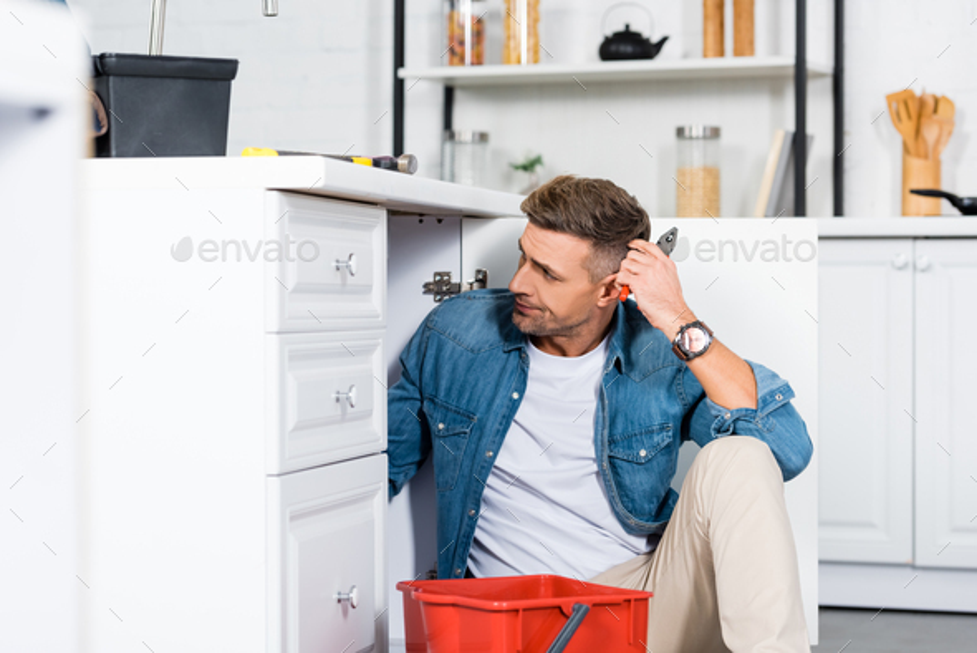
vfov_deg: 13.4
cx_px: 488
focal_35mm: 102
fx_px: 2769
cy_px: 326
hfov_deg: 20.0
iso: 200
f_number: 4
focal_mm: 102
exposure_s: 1/200
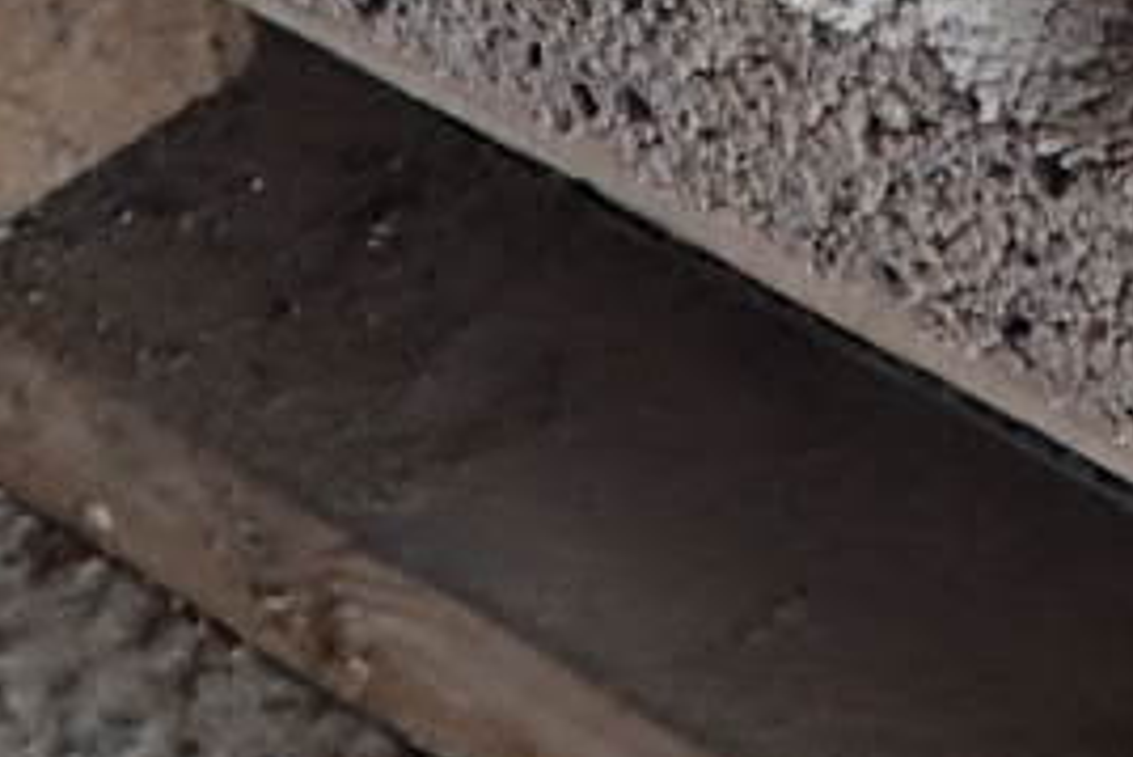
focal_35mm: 186
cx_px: 1010
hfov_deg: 11.0
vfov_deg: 6.9
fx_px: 5857
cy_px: -1108
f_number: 2
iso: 100
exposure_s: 1/60
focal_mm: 4.5
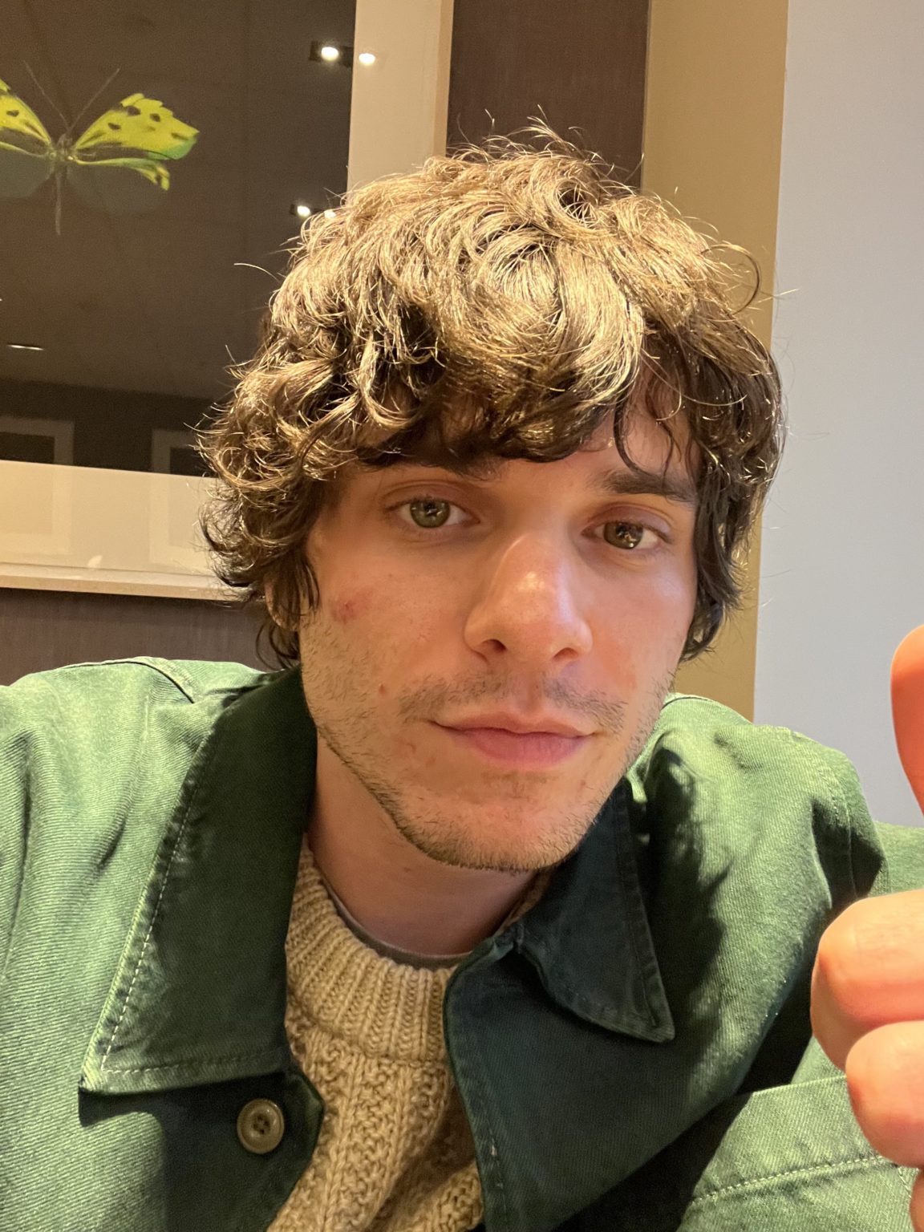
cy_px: 616
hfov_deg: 46.8
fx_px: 1068
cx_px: 462
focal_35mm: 30
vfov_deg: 60.0
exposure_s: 1/30
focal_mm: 2.71
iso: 500
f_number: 2.2
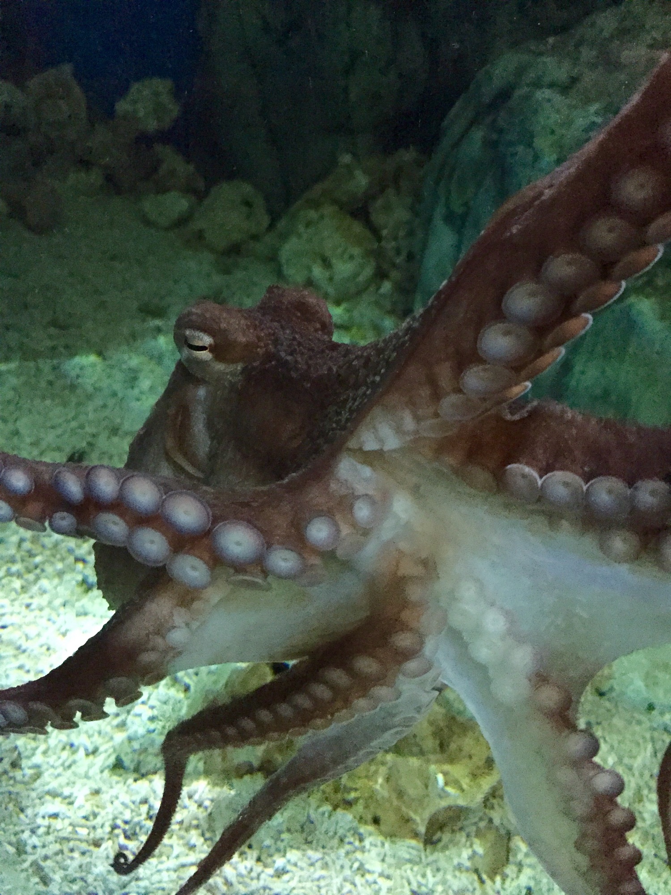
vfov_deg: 61.7
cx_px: 336
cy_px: 448
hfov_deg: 48.2
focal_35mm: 29
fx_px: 750
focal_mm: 4.15
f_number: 2.2
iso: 1250
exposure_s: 1/15
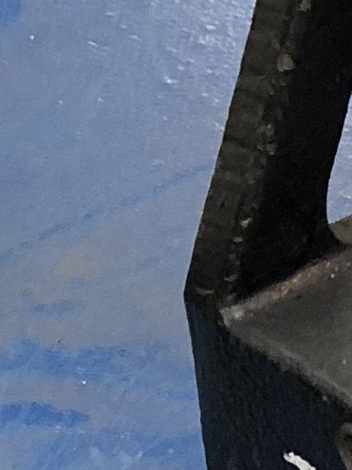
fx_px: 2849
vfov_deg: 9.3
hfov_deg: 6.2
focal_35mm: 210
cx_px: 1256
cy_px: -120
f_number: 1.8
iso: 40
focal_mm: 4
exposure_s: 1/17
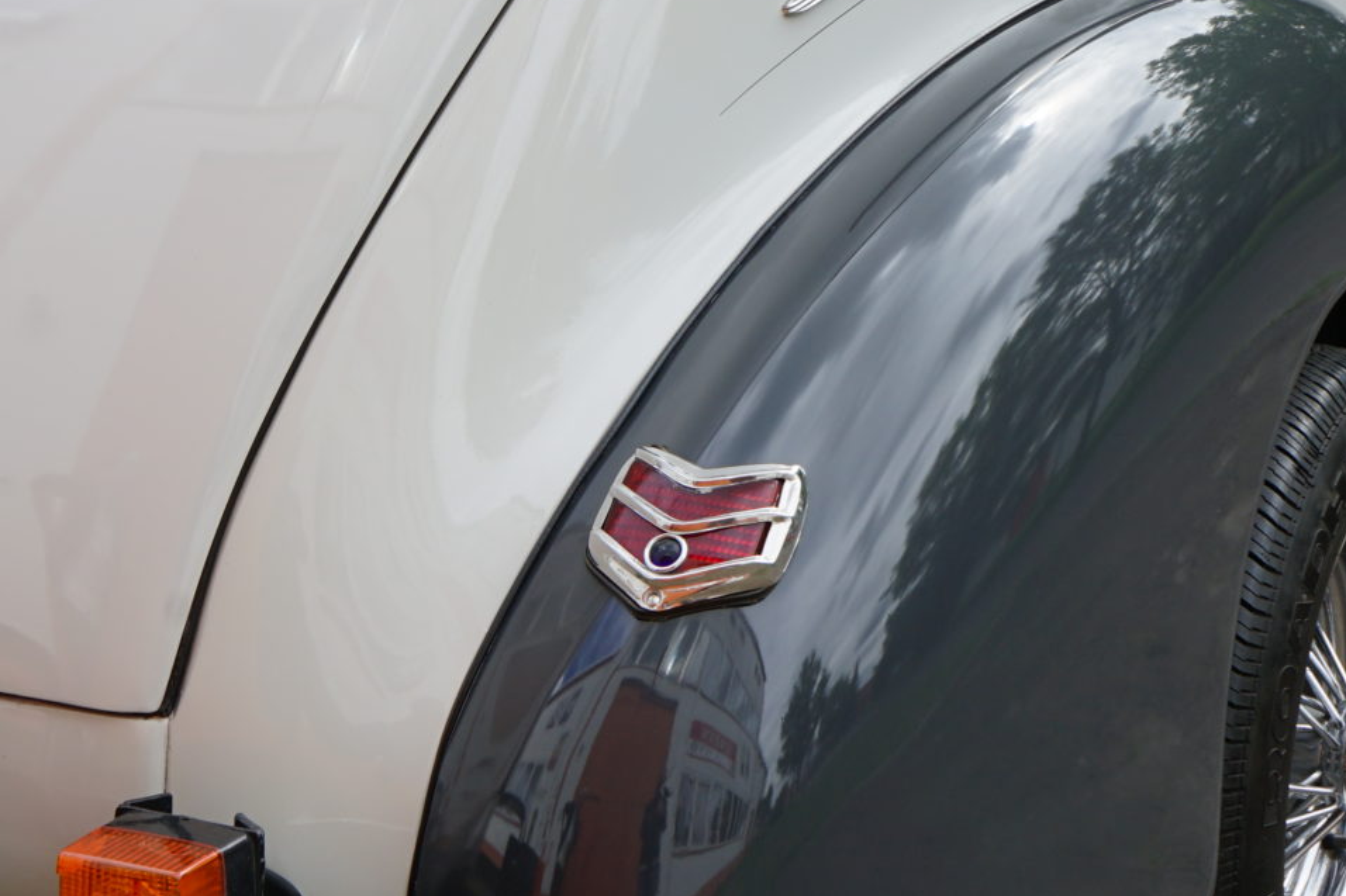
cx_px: 451
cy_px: 212
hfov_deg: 26.8
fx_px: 2803
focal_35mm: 75
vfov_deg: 18.1
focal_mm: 28
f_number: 10
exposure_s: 1/100
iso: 100
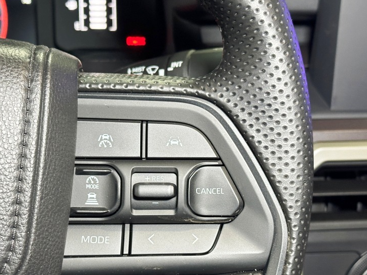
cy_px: 159
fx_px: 721
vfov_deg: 21.6
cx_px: 157
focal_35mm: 68
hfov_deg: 28.5
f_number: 1.78
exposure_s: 1/40
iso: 400
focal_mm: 6.86
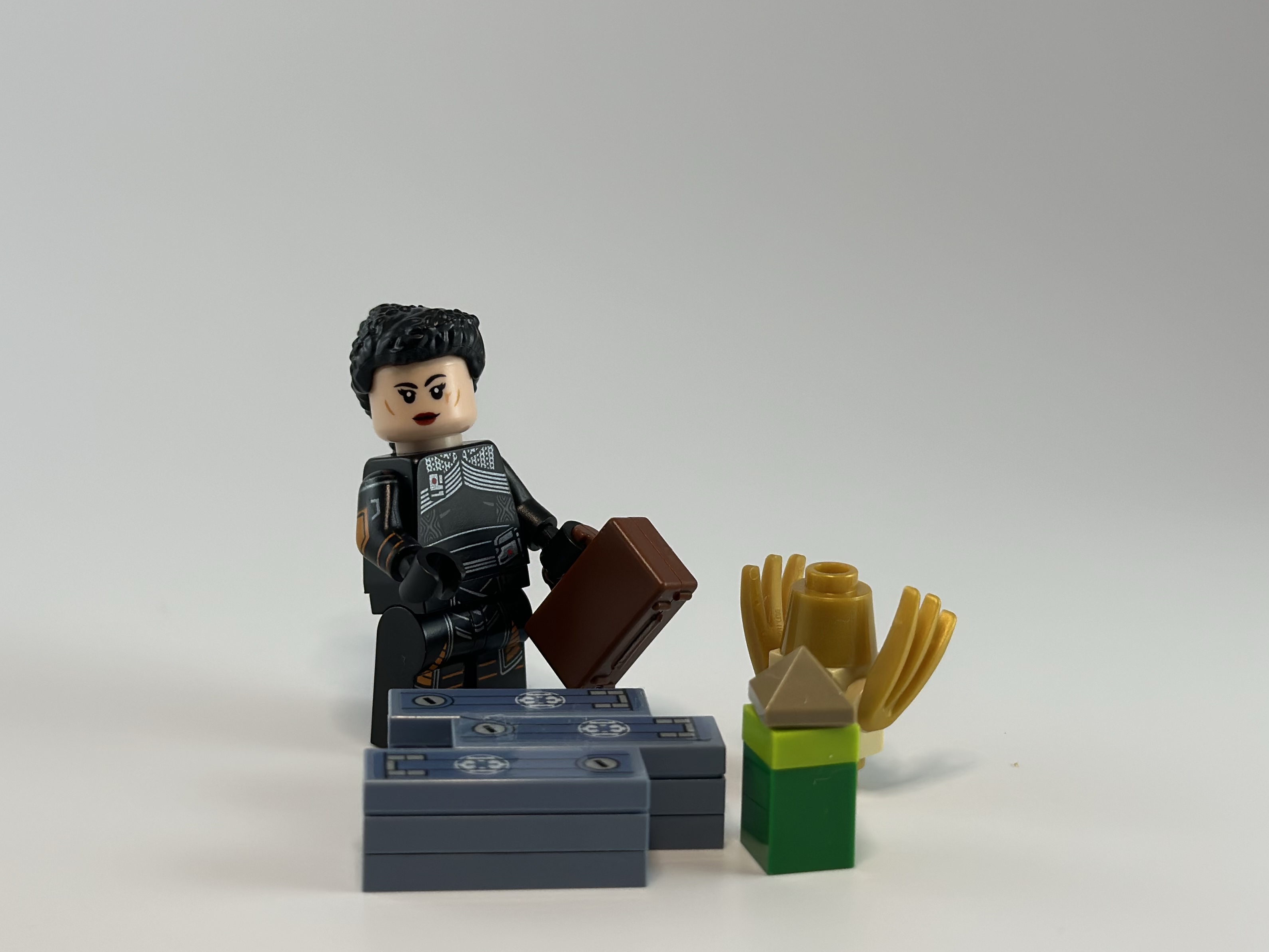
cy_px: 454
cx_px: 595
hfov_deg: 31.7
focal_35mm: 61
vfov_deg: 24.0
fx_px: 2236
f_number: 1.78
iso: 80
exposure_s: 1/274
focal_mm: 6.86
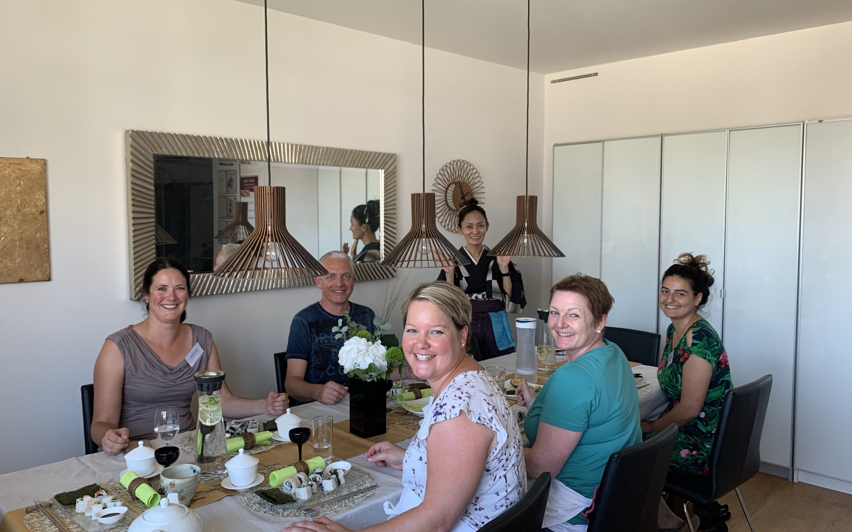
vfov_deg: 44.5
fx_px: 650
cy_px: 267
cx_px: 426
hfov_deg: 66.5
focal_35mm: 28
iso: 100
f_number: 1.8
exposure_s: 1/95
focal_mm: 4.25
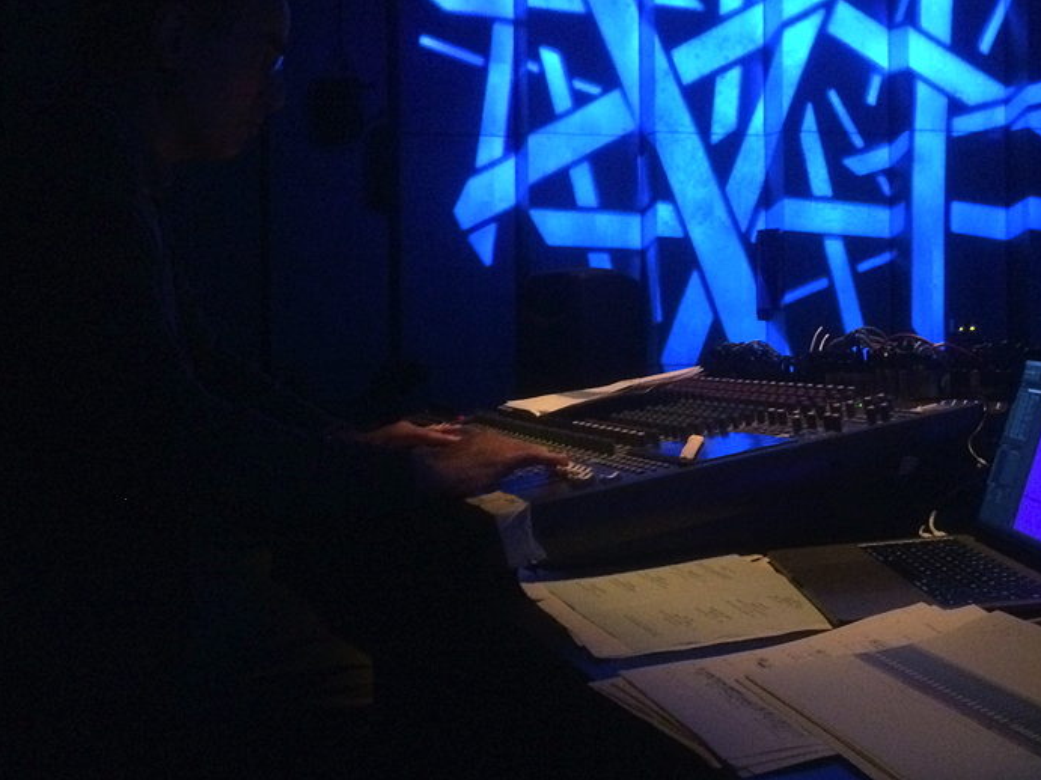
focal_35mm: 43
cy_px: 324
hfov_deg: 43.4
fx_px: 1293
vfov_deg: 33.5
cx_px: 669
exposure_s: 1/17
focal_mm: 4.15
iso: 640
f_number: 2.2
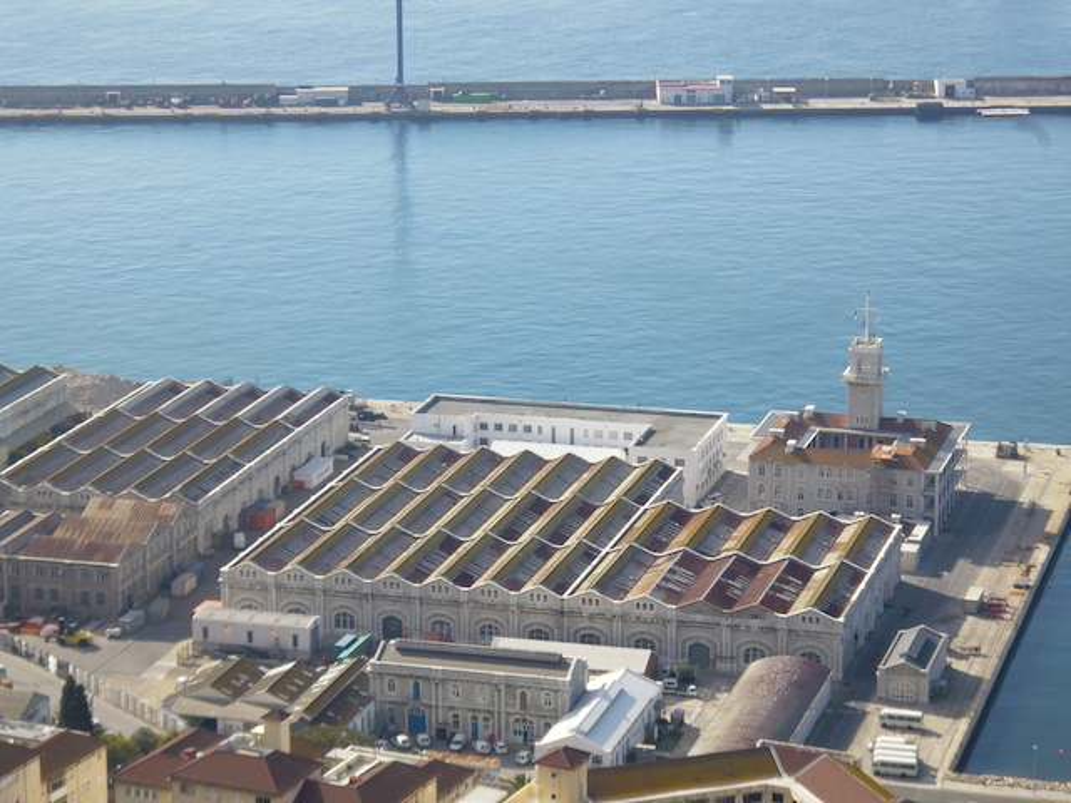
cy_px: 402
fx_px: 3372
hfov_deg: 18.0
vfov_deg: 13.6
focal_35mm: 109
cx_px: 536
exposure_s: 1/250
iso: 100
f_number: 6.5
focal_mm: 19.3
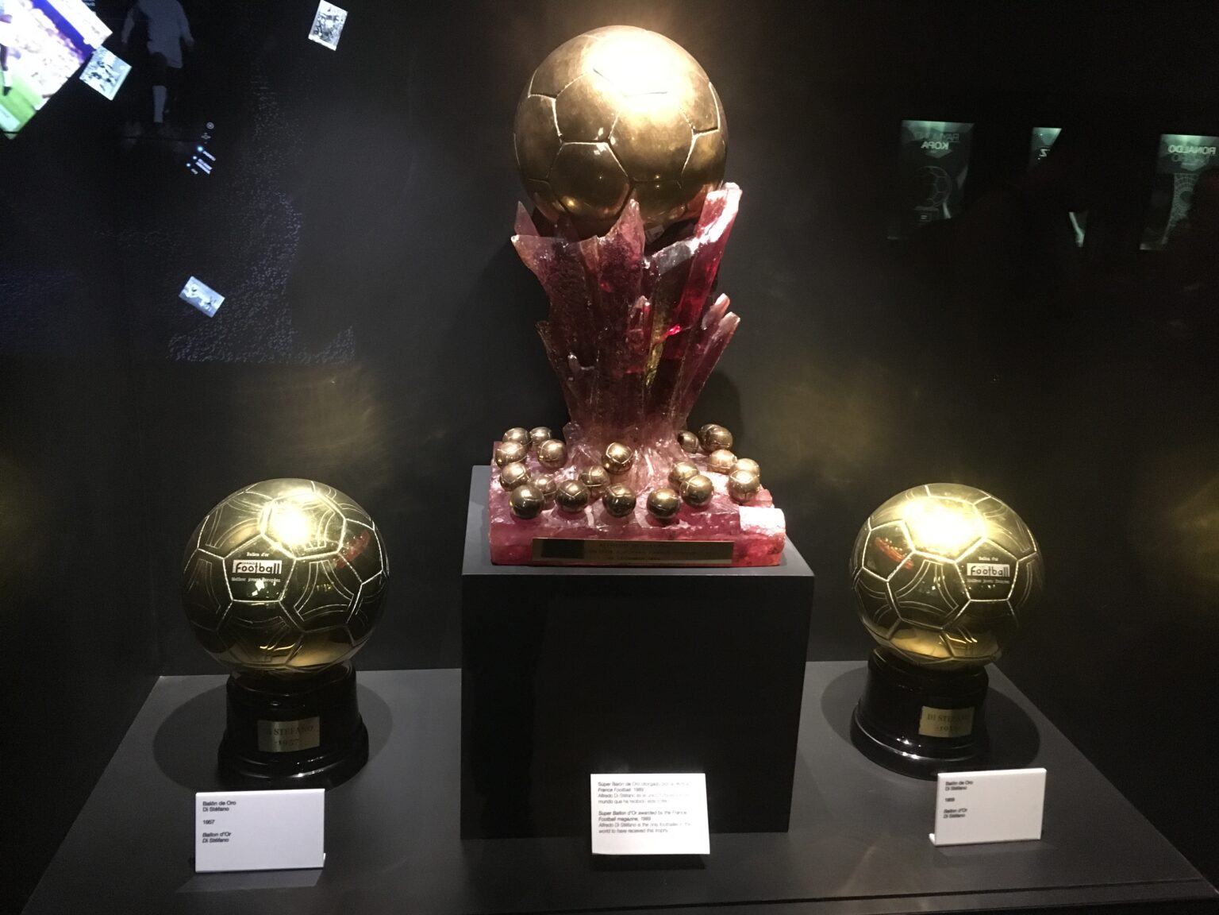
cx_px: 610
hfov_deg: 61.7
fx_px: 1021
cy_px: 458
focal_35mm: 29
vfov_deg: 48.2
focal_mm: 4.15
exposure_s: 1/17
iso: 320
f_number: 2.2
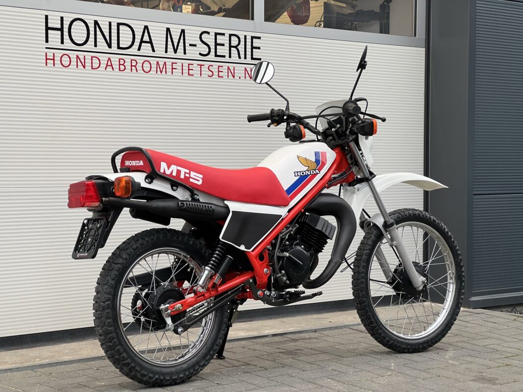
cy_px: 196
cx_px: 262
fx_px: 1163
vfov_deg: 19.1
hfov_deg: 25.3
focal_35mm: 77
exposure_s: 1/50
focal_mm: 9
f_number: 2.8
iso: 160
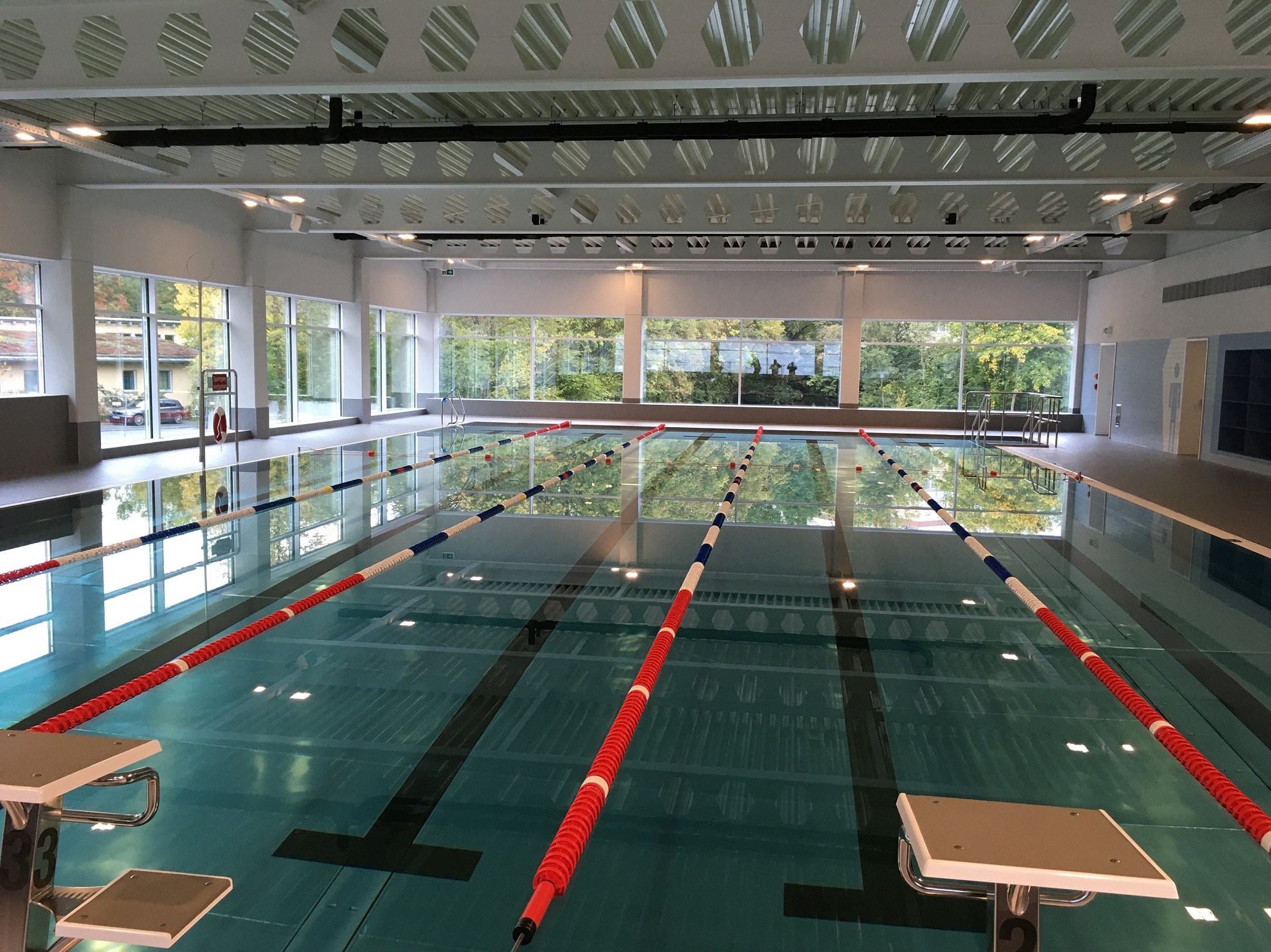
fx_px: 1065
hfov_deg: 61.7
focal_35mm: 29
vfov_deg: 48.2
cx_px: 636
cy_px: 476
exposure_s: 1/33
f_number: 2.2
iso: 50
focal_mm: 4.15
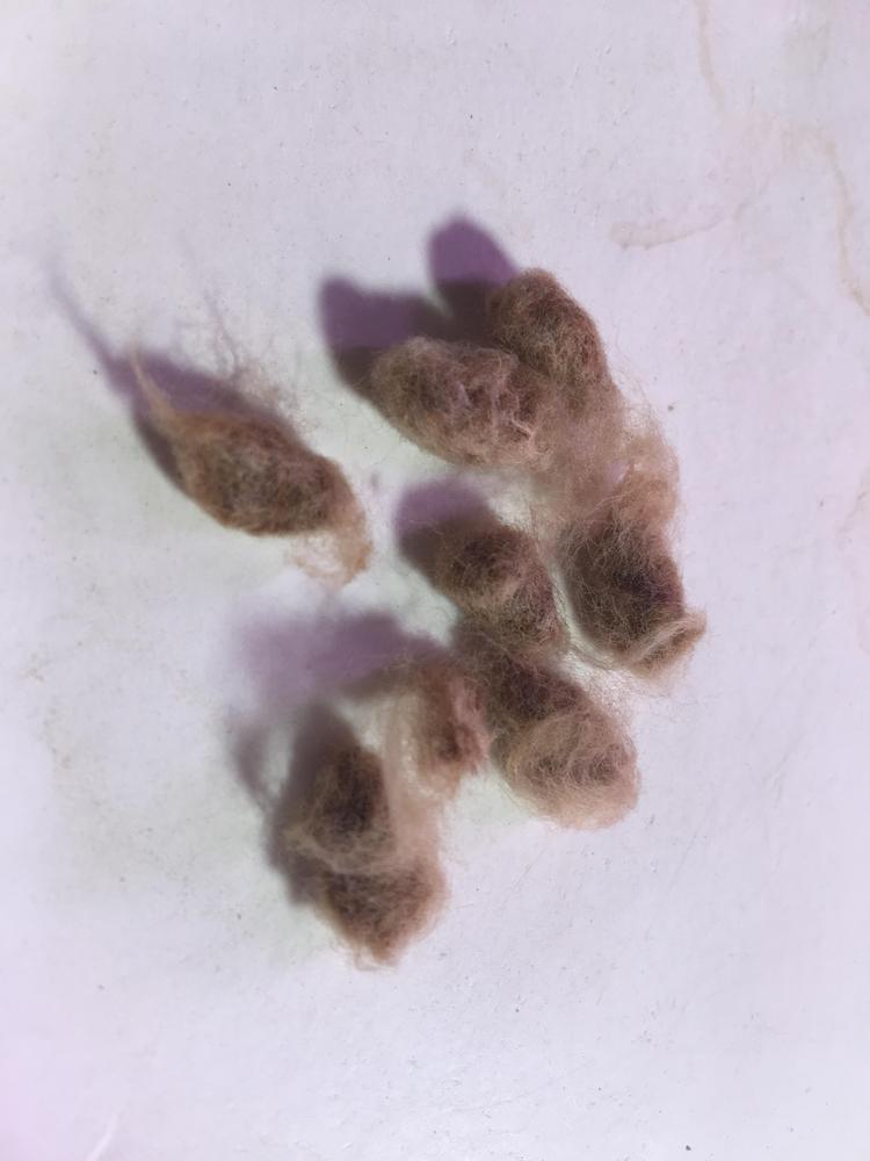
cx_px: 435
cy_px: 580
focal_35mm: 29
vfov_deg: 61.7
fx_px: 972
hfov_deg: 48.2
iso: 32
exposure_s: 1/60
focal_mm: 4.15
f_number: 2.2
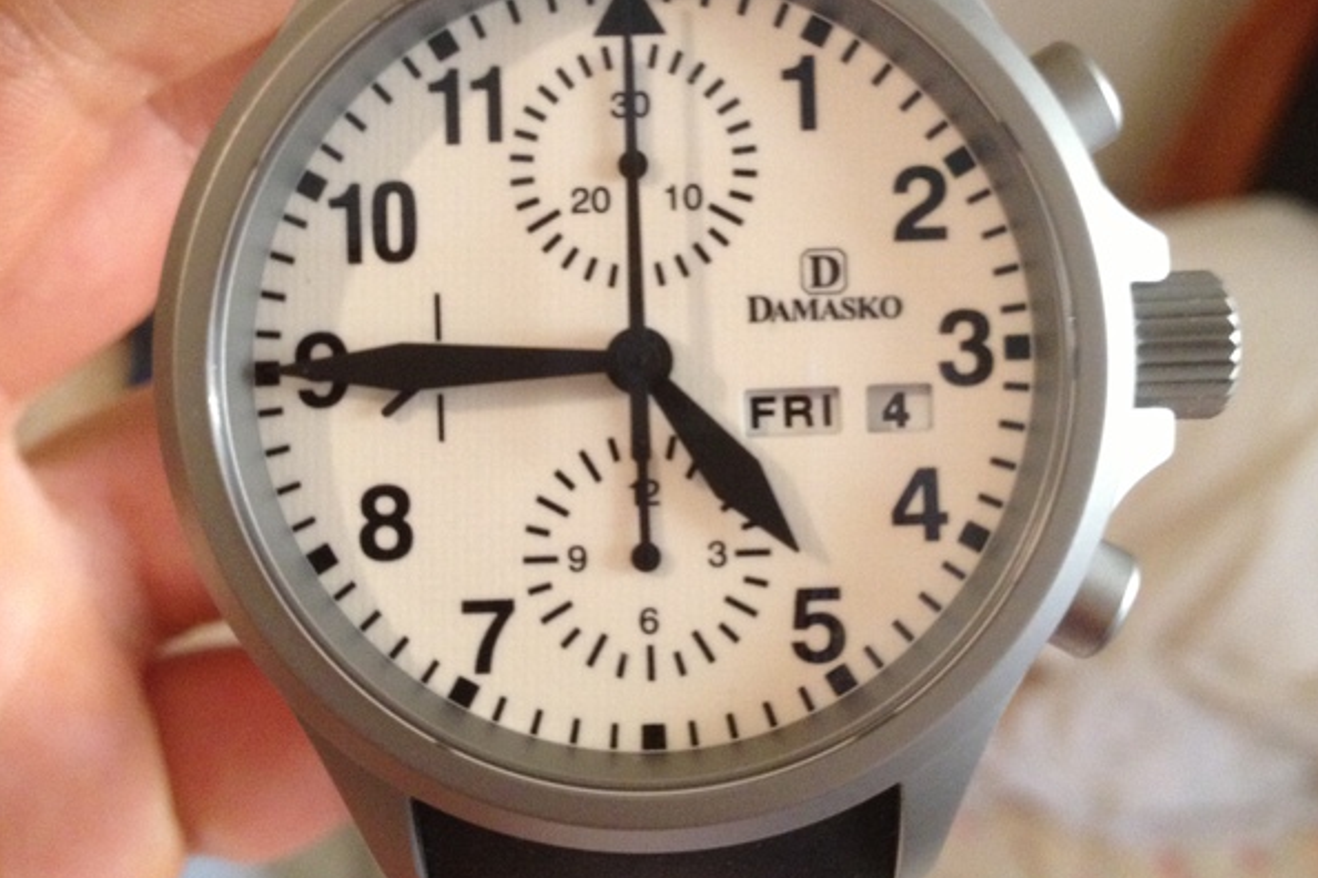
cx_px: 659
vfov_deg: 27.4
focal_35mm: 49
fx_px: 1794
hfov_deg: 40.3
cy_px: 341
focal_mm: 4.28
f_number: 2.4
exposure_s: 1/20
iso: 250
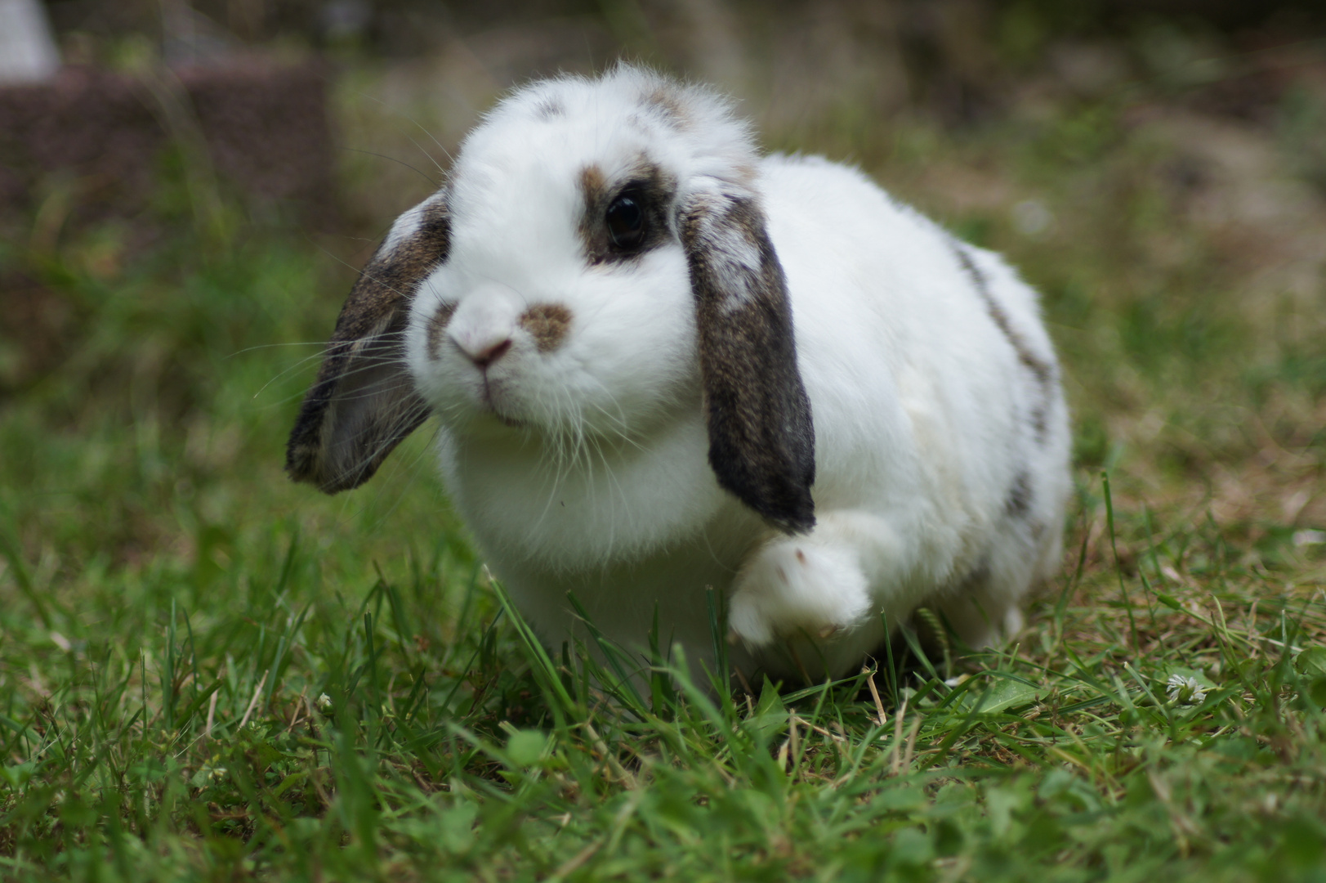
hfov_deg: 17.1
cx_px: 663
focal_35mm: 120
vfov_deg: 11.4
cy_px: 442
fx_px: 4417
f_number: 4
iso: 125
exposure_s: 1/125
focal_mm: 80
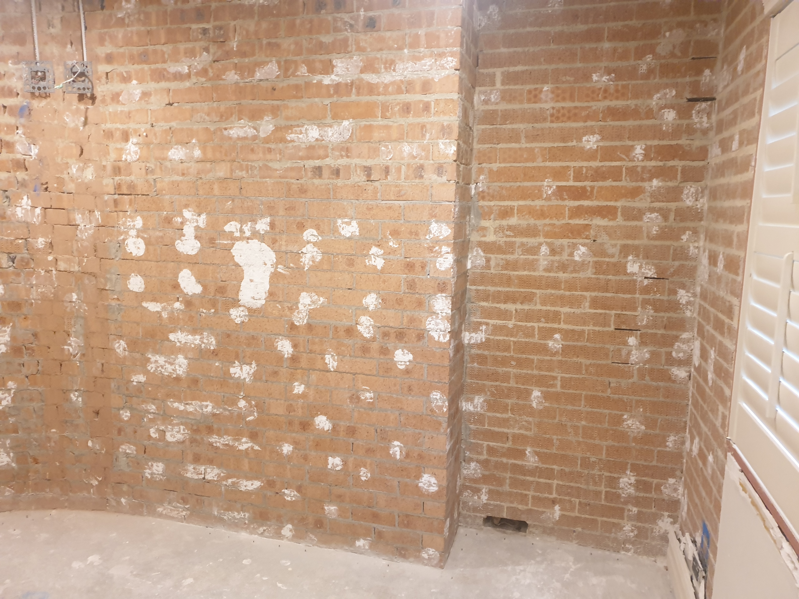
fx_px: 600
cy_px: 300
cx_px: 400
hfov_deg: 67.3
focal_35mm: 26
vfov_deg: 53.1
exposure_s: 1/33
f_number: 1.5
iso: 320
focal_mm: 4.3
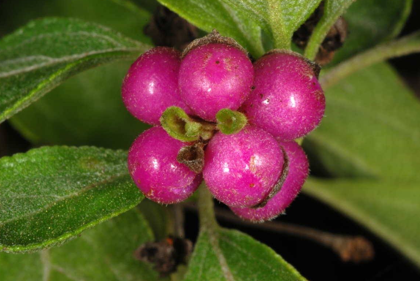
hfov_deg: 21.7
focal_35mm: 94
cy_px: 142
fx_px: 1098
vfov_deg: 14.6
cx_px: 209
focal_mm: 60
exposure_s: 1/80
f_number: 57
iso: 100
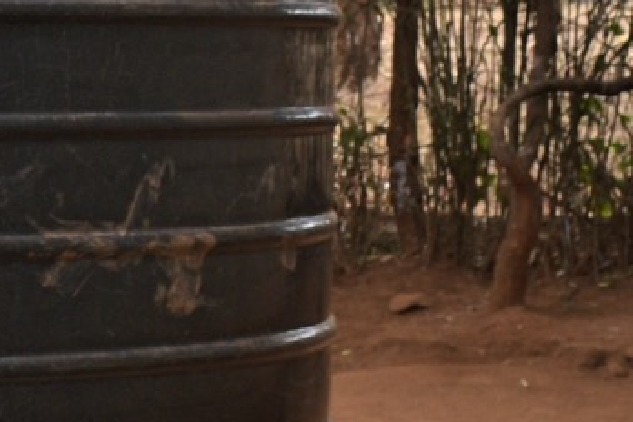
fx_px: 3780
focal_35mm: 215
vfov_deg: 6.4
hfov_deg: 9.1
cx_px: -568
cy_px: -65
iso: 160
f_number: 7.1
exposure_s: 1/200
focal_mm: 23
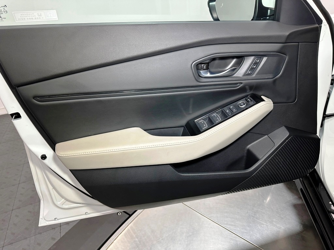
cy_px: 125
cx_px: 167
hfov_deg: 71.6
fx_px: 232
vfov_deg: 56.8
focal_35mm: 24
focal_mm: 6.86
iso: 320
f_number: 1.78
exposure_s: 1/60
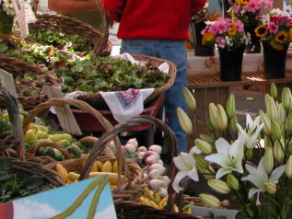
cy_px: 73
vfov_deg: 15.9
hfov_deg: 20.2
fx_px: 785
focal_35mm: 93
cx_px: 314
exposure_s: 1/131
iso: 100
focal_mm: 10.7
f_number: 4.6
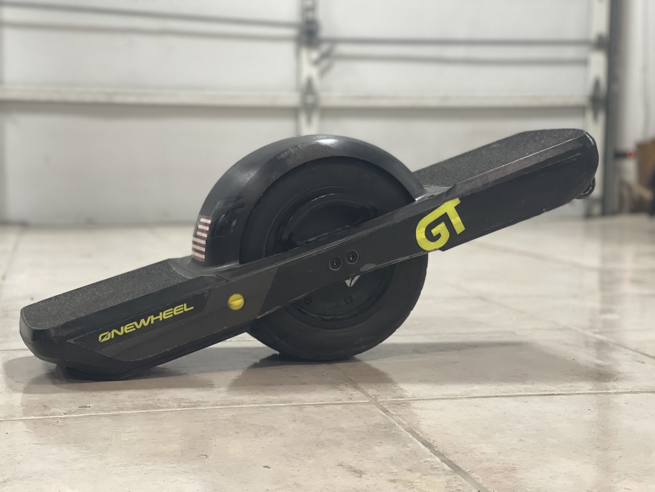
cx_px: 328
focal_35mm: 64
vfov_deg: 22.9
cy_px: 246
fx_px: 1211
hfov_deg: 30.3
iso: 320
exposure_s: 1/40
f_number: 2.2
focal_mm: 7.5
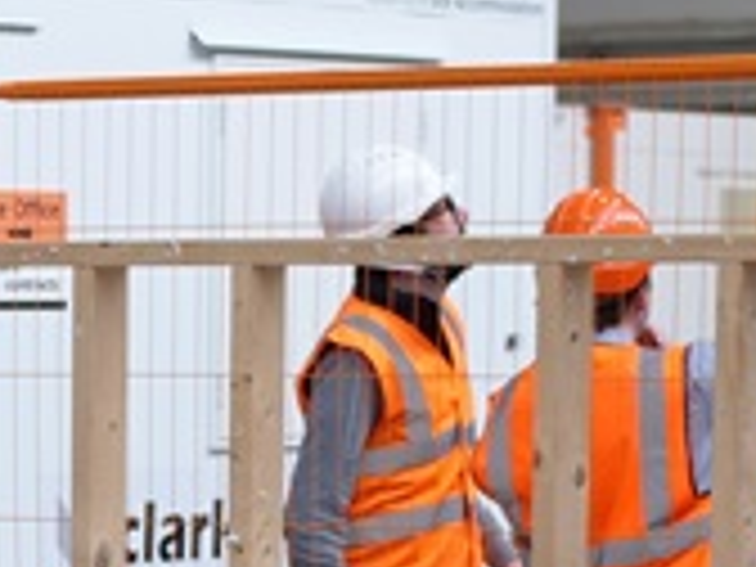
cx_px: -288
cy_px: 801
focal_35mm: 271
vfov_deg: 5.4
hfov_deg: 7.2
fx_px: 5919
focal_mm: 25
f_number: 1.8
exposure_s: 1/200
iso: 200
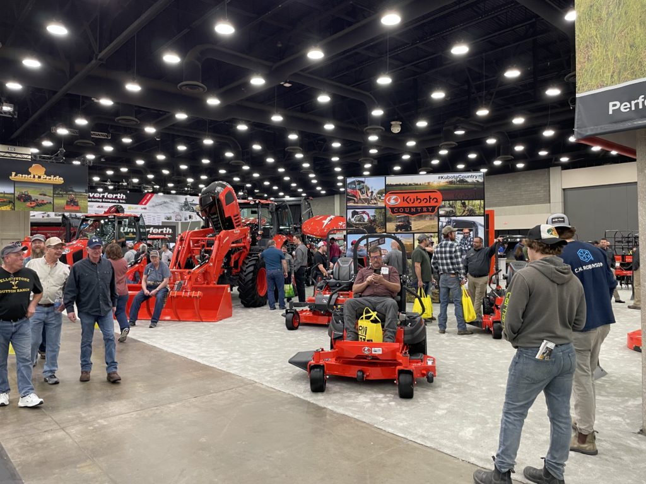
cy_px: 242
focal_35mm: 26
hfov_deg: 67.3
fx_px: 485
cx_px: 323
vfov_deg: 53.1
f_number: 1.6
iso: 125
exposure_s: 1/60
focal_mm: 4.2
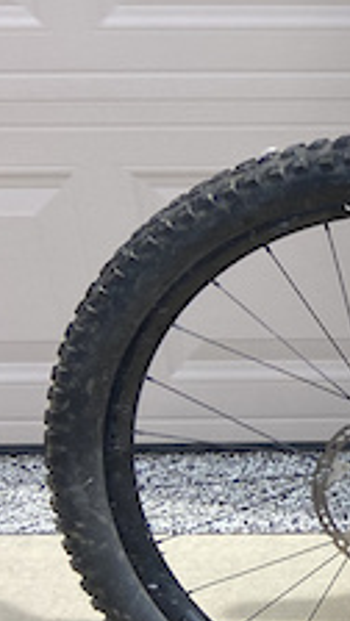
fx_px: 1666
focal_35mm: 101
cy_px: 180
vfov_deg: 21.0
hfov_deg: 9.8
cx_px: 964
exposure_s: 1/1447
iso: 32
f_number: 1.8
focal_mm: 4.25
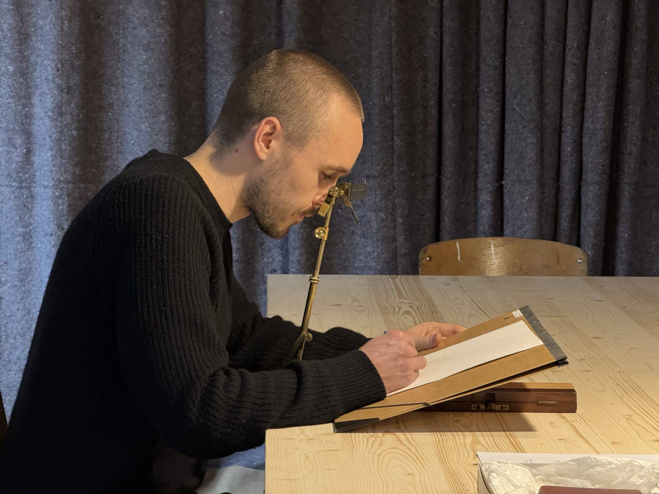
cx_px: 330
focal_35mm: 120
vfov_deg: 12.3
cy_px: 247
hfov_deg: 16.4
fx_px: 2284
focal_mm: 15.66
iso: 500
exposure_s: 1/50
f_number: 2.8
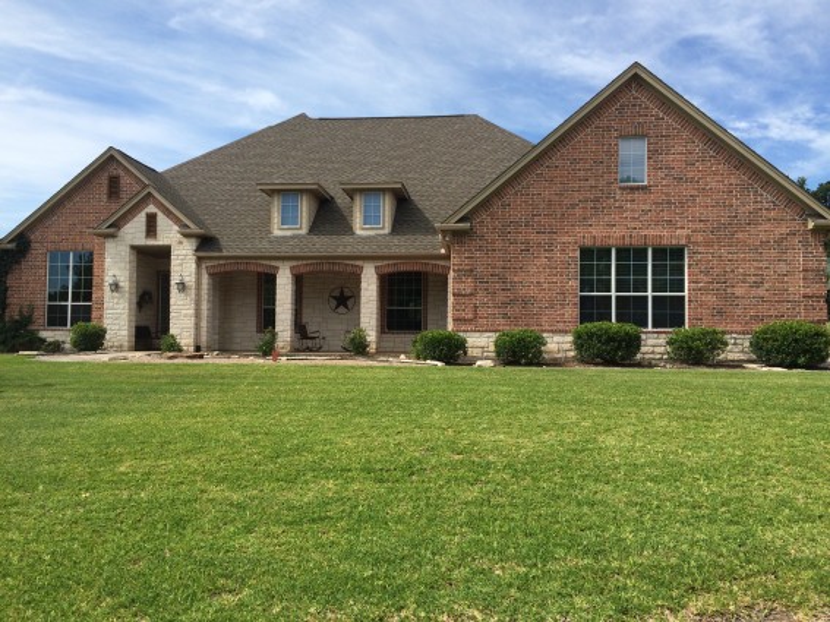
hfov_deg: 61.7
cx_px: 415
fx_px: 695
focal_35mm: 29
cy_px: 311
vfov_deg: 48.2
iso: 32
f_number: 2.2
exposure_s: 1/2160
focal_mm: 4.15
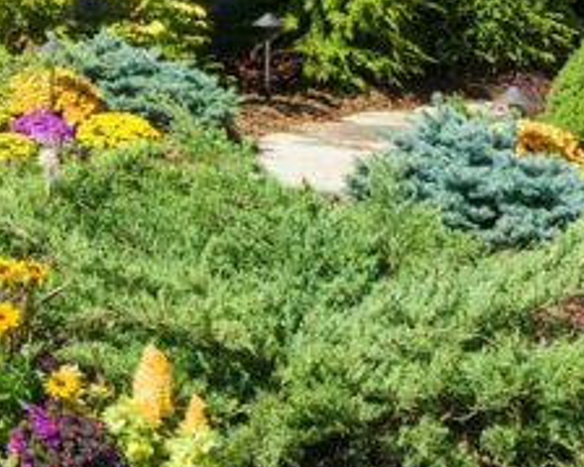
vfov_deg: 11.2
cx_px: -824
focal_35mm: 134
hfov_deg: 11.7
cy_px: -129
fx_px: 2315
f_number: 8
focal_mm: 28
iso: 100
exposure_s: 1/60
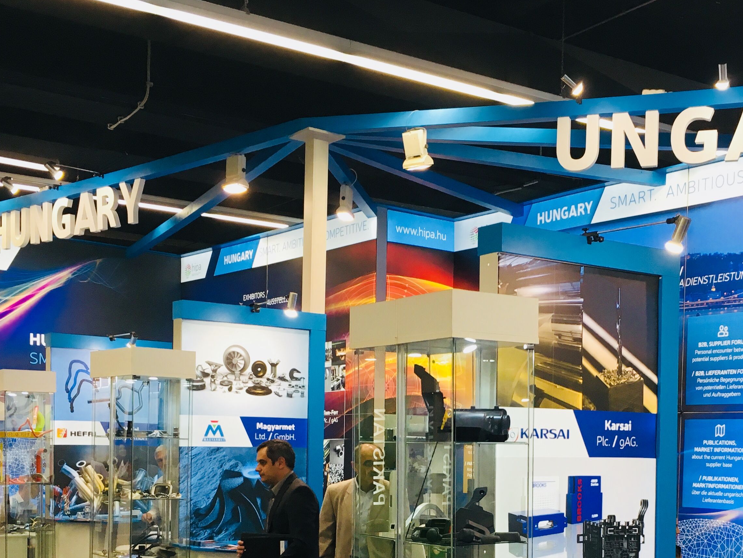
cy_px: 468
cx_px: 468
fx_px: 1095
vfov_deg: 27.8
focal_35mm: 51
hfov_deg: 37.3
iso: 25
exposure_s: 1/33
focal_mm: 4.15
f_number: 2.2
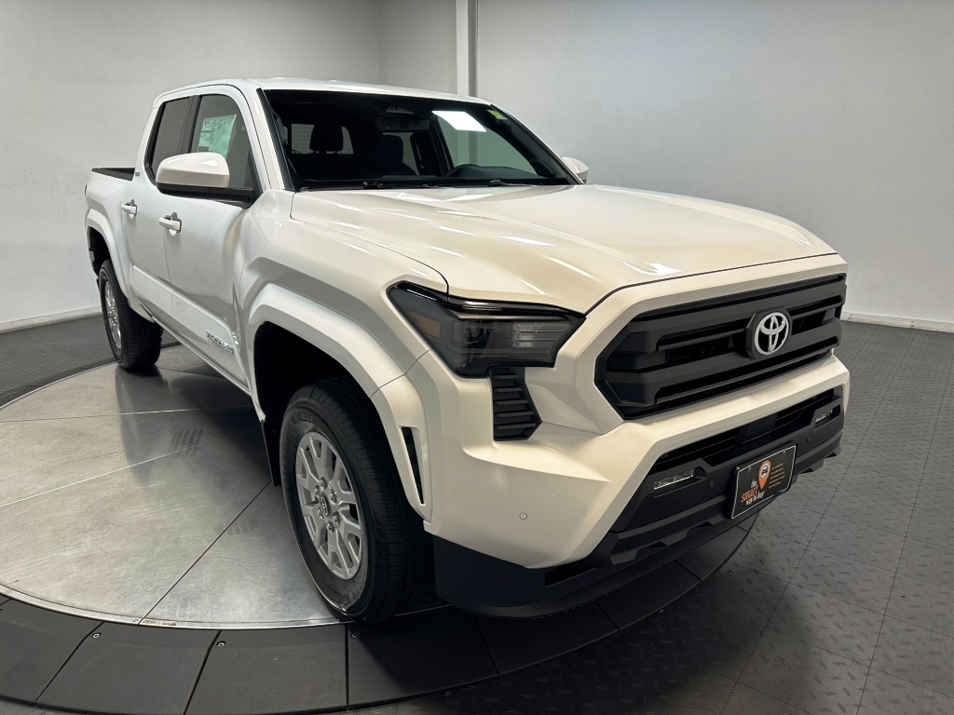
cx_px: 477
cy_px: 358
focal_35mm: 24
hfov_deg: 71.6
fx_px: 661
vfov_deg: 56.8
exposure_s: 1/60
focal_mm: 6.86
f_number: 1.78
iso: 160
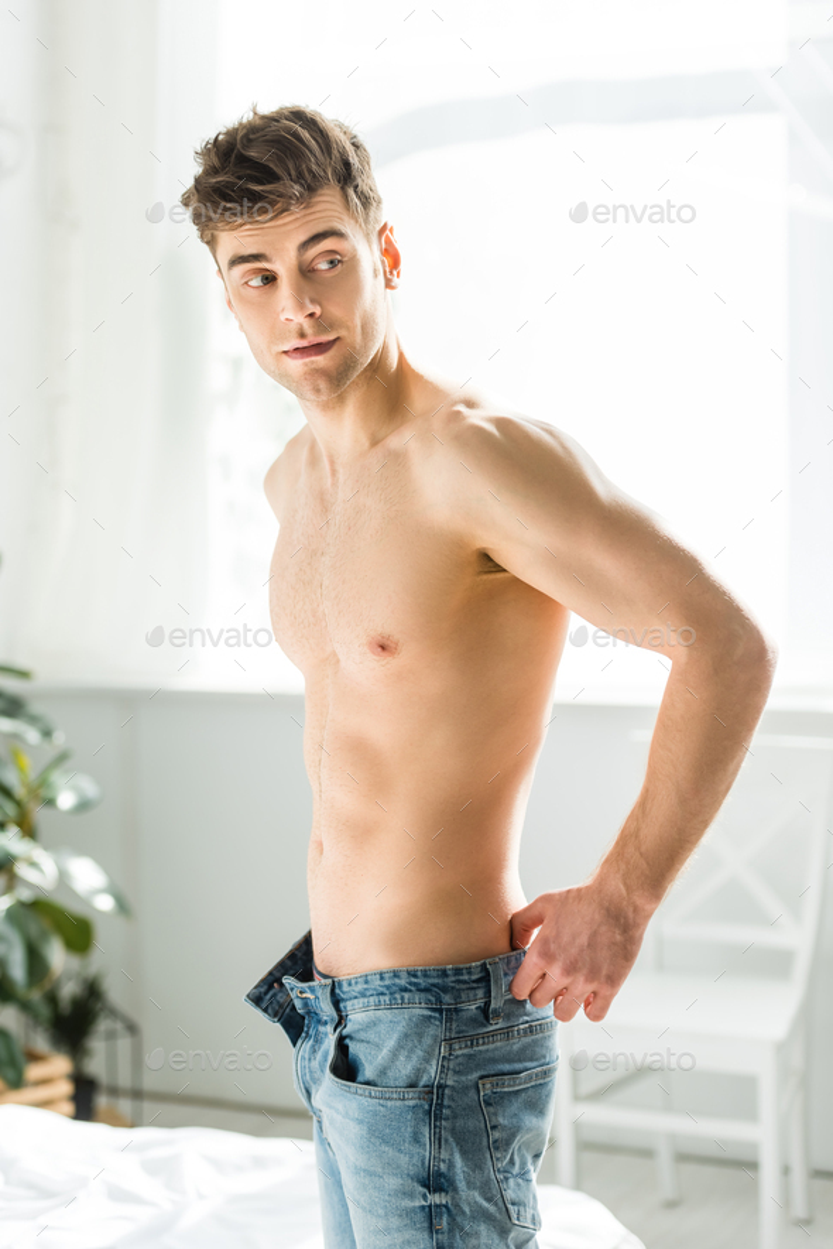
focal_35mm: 70
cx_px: 416
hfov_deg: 19.5
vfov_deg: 28.8
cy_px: 624
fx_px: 2427
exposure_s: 1/320
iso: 125
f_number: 2.8
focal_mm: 70
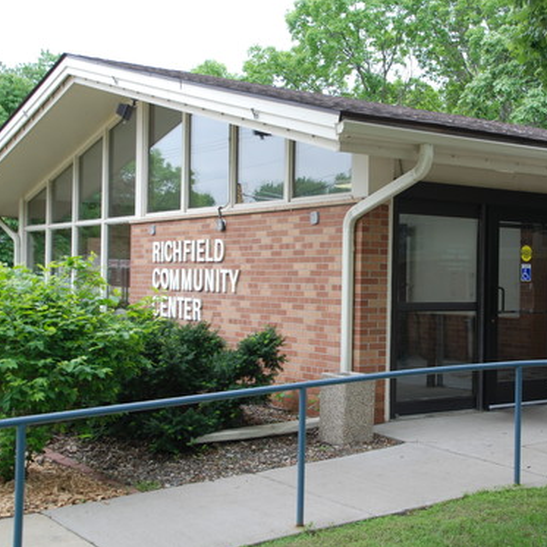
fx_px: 941
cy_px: 271
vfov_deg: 32.4
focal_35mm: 53
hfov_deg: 32.2
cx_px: 362
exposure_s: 1/200
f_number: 4
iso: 200
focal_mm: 27
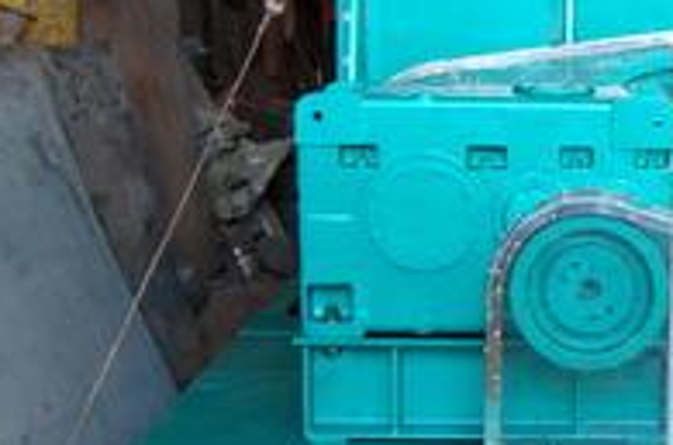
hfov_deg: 25.1
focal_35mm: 77
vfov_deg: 17.6
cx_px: 680
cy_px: 152
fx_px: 1436
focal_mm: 20
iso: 400
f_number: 3.8
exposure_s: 1/50
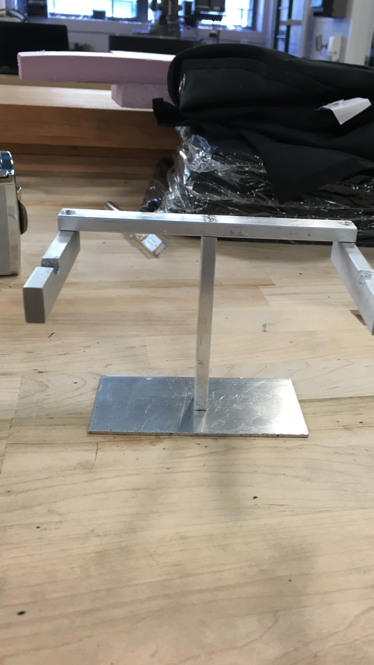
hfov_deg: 36.6
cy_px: 330
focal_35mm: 32
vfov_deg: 61.0
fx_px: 564
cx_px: 210
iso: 64
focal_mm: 4.15
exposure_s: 1/30
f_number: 2.2
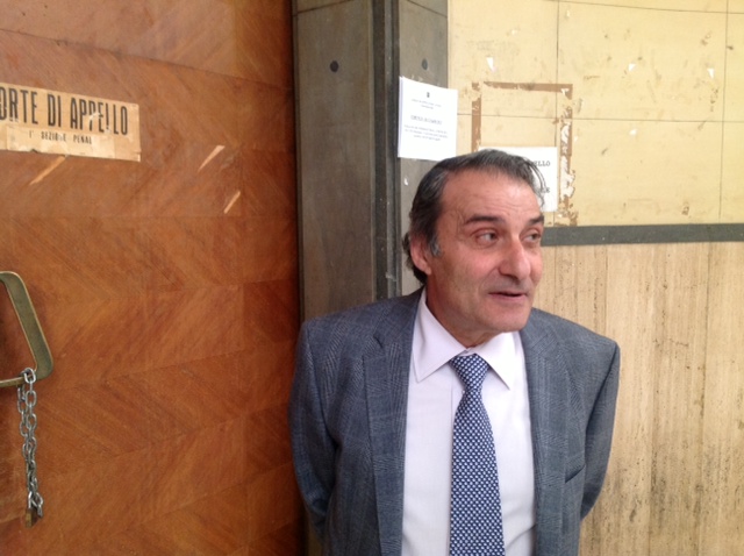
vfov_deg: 40.6
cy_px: 278
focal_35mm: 35
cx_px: 372
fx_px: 751
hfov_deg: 52.7
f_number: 2.4
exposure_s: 1/15
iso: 125
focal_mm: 4.28
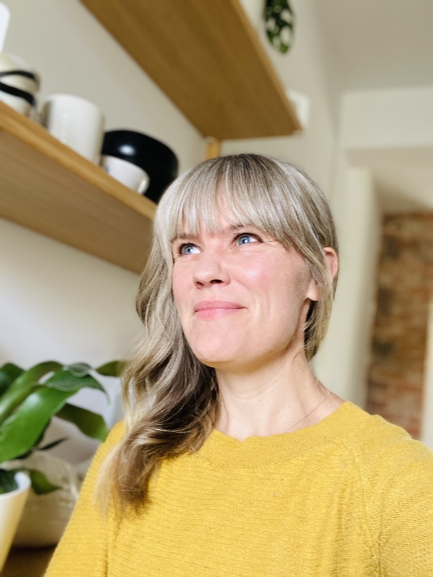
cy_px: 288
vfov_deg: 60.0
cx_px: 216
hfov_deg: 46.8
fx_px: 500
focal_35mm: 30
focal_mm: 2.71
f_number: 2.2
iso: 250
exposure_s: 1/60
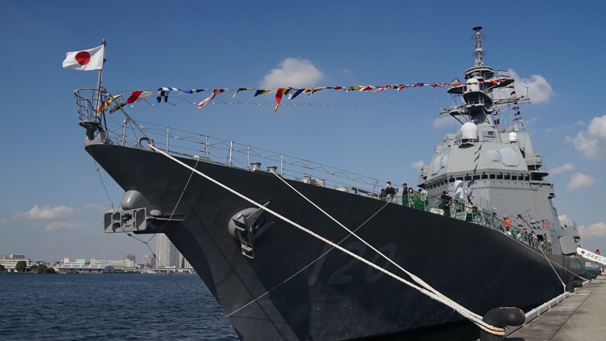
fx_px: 466
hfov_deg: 66.1
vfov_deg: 40.2
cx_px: 297
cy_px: 183
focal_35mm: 29
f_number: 8
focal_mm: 18
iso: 800
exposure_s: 1/4000
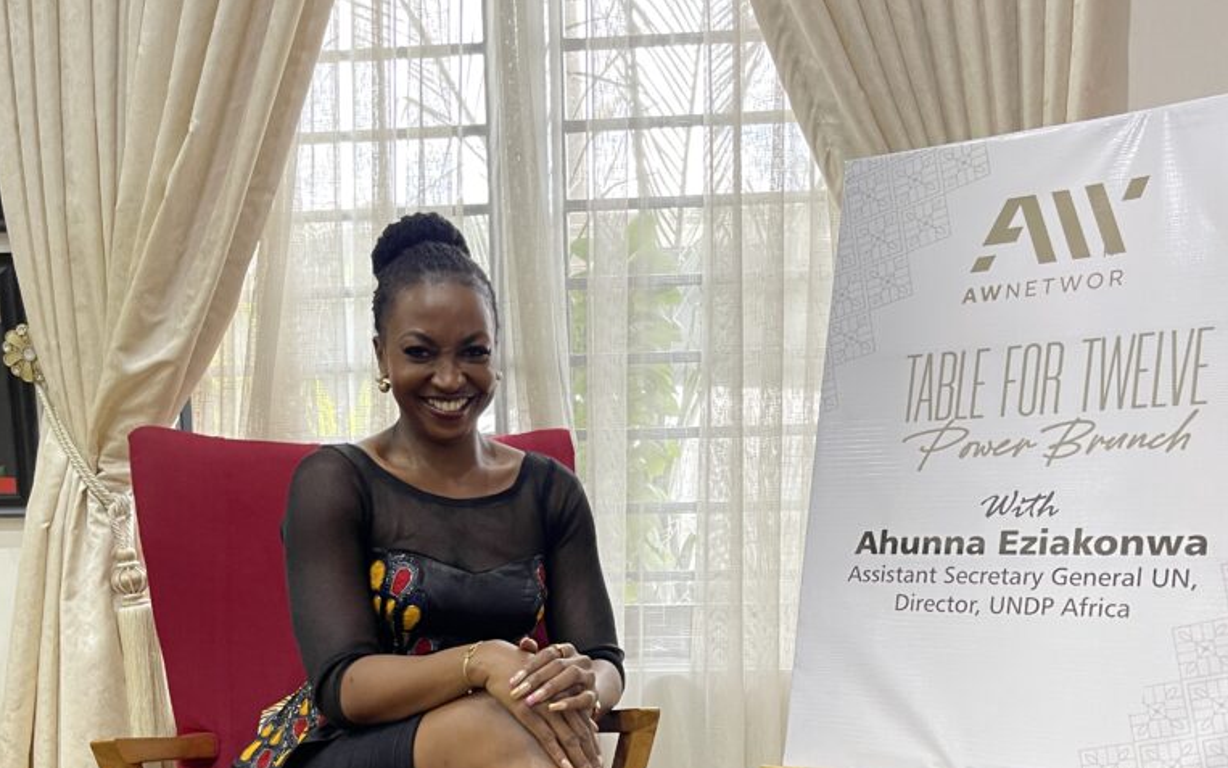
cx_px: 612
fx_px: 1238
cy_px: 663
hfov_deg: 52.7
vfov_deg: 33.0
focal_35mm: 37
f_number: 1.6
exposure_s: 1/50
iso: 100
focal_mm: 5.1
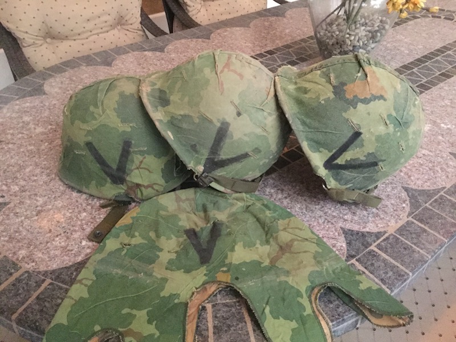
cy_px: 171
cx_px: 228
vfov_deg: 45.4
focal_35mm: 31
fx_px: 408
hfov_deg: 58.4
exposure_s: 1/15
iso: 400
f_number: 2.4
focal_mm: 3.3
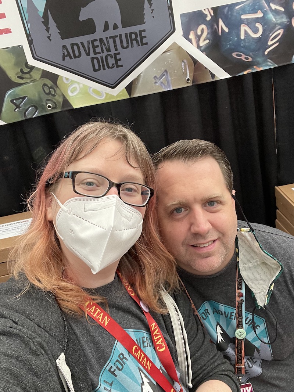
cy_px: 196
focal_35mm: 30
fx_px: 340
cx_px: 147
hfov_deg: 46.8
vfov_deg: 60.0
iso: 100
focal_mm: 2.71
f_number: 2.2
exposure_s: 1/95
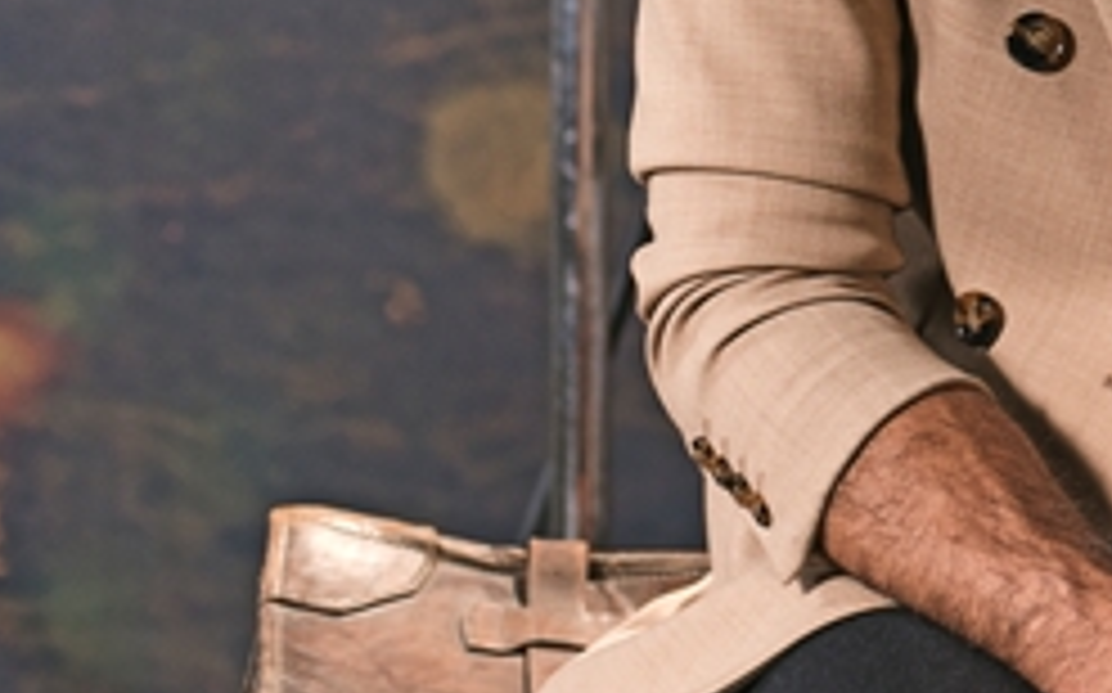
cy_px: -104
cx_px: 1657
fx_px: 4997
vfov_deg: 7.9
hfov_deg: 12.1
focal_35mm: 165
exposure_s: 1/60
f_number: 2.8
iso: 400
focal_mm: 50
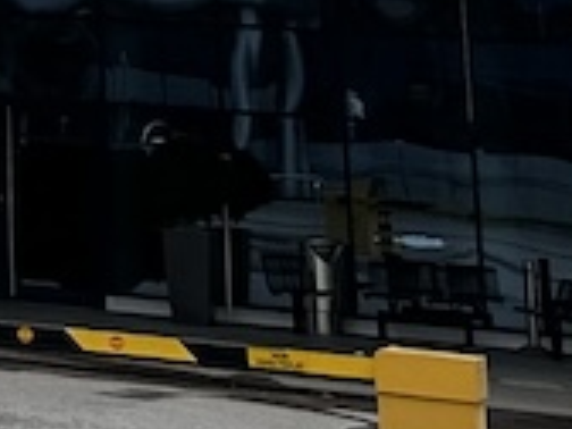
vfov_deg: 7.1
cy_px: -930
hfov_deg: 9.5
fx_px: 3024
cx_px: -848
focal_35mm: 183
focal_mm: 6.86
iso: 80
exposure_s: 1/4016
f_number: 1.78
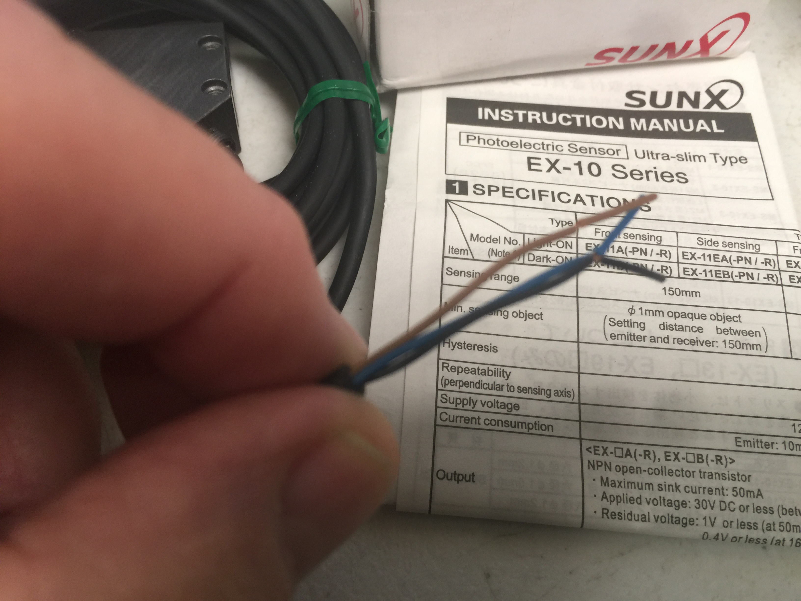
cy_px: 300
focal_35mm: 29
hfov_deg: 61.7
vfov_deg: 48.2
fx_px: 671
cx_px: 400
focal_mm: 4.15
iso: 40
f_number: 2.2
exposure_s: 1/15
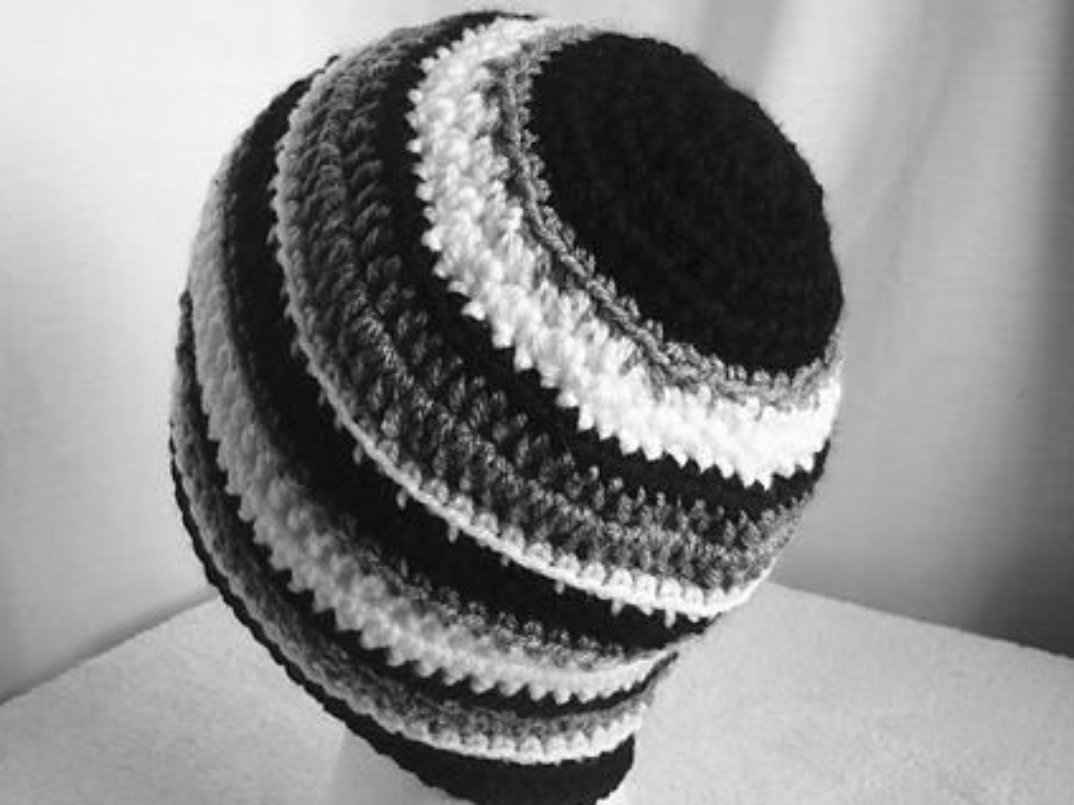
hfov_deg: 47.8
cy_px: 372
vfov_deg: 36.8
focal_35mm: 39
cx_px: 587
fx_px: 1210
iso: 50
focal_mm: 4.12
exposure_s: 1/60
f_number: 2.4
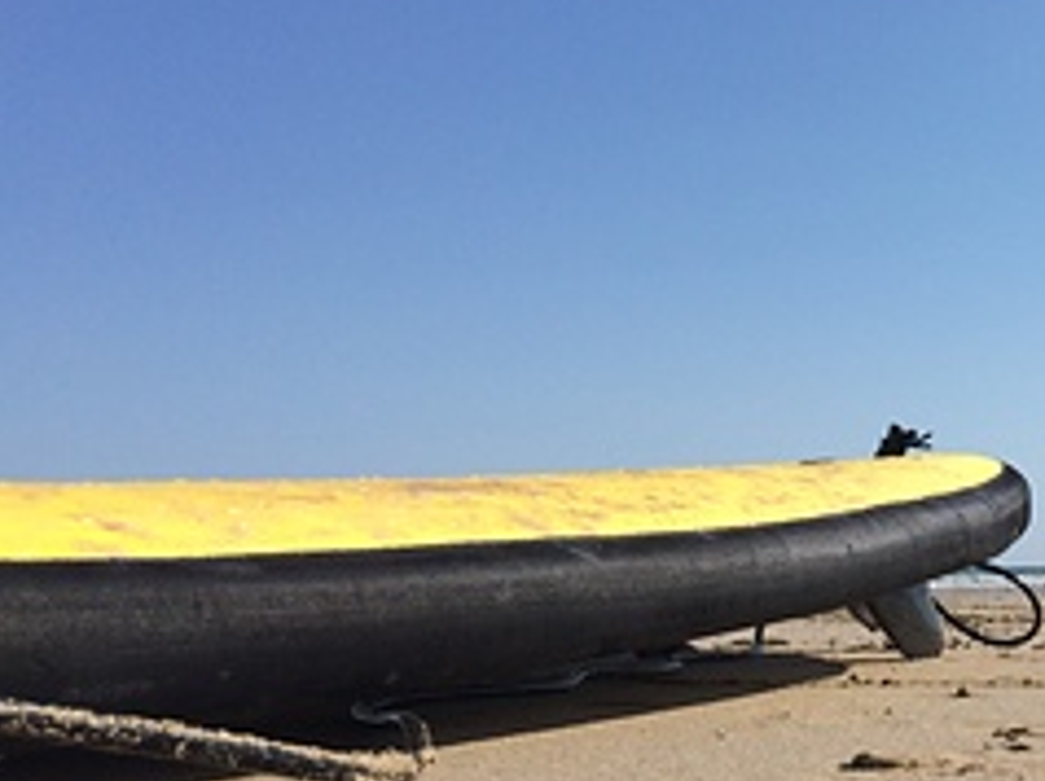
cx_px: 957
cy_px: 309
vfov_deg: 23.9
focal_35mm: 61
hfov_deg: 30.2
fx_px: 1840
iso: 32
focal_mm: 4.15
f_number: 2.2
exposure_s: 1/5128
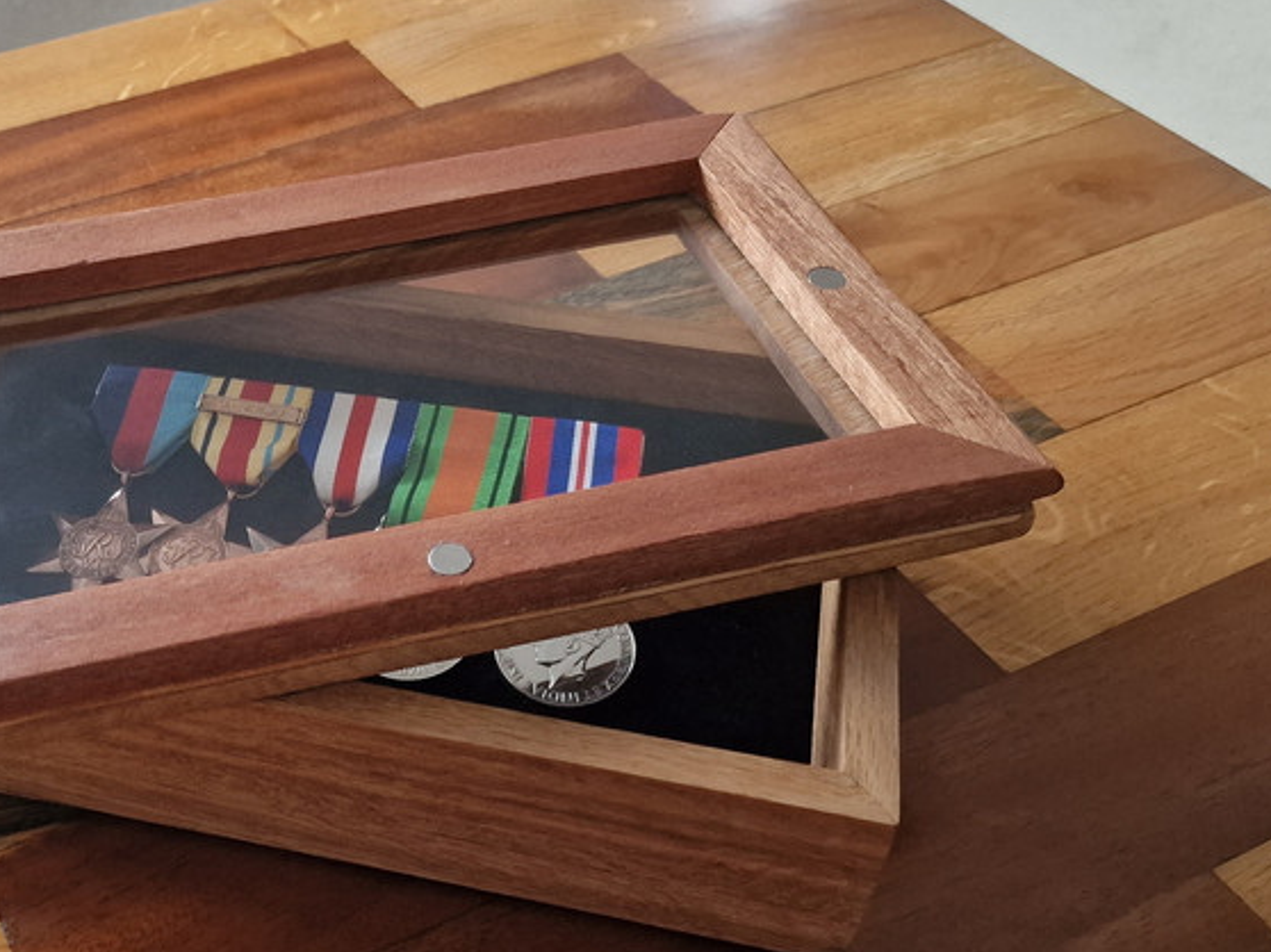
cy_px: 522
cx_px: 329
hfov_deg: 41.8
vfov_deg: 32.8
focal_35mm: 44
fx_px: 1615
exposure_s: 1/100
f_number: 1.8
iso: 500
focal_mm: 6.4
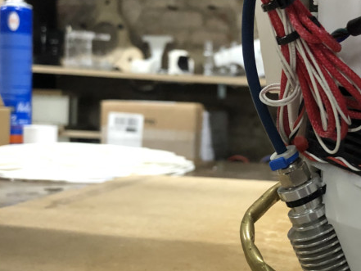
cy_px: 145
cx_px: 256
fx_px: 678
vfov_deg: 22.6
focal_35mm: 65
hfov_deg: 29.5
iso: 80
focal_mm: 4
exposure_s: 1/17
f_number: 1.8
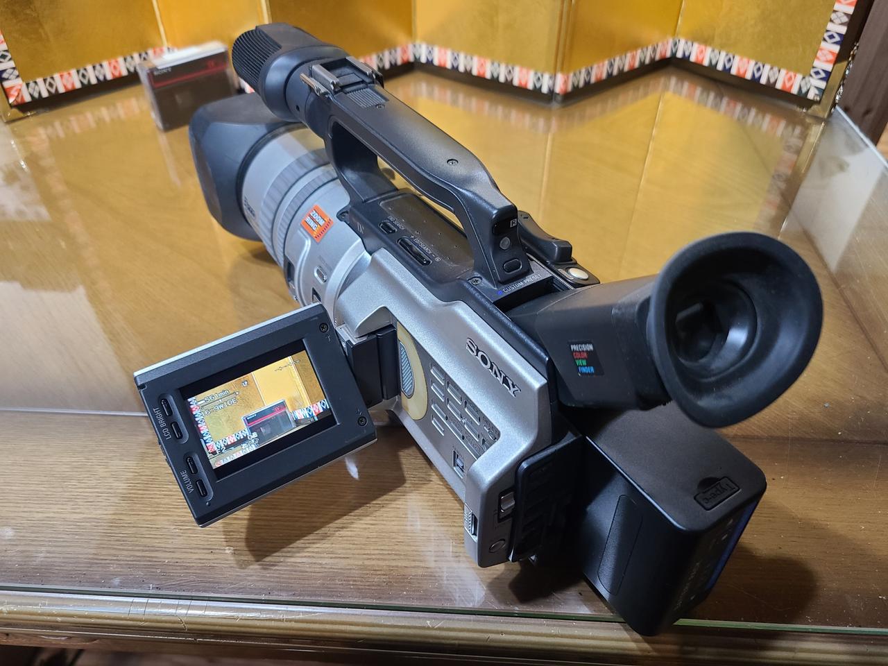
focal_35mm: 26
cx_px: 444
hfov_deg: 67.3
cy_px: 333
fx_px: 667
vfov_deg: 53.1
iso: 500
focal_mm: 5.4
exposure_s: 1/40
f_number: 1.8
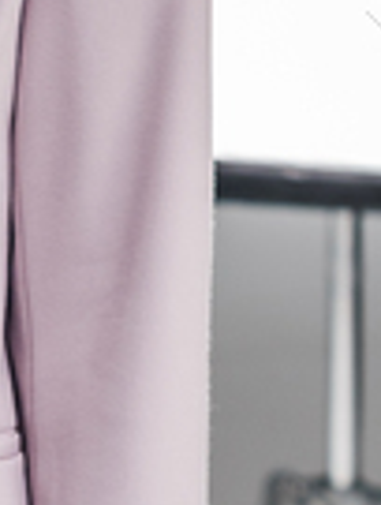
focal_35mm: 314
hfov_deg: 4.7
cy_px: -232
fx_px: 4586
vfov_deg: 6.2
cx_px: -422
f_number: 4.5
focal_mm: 50
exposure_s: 1/200
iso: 160
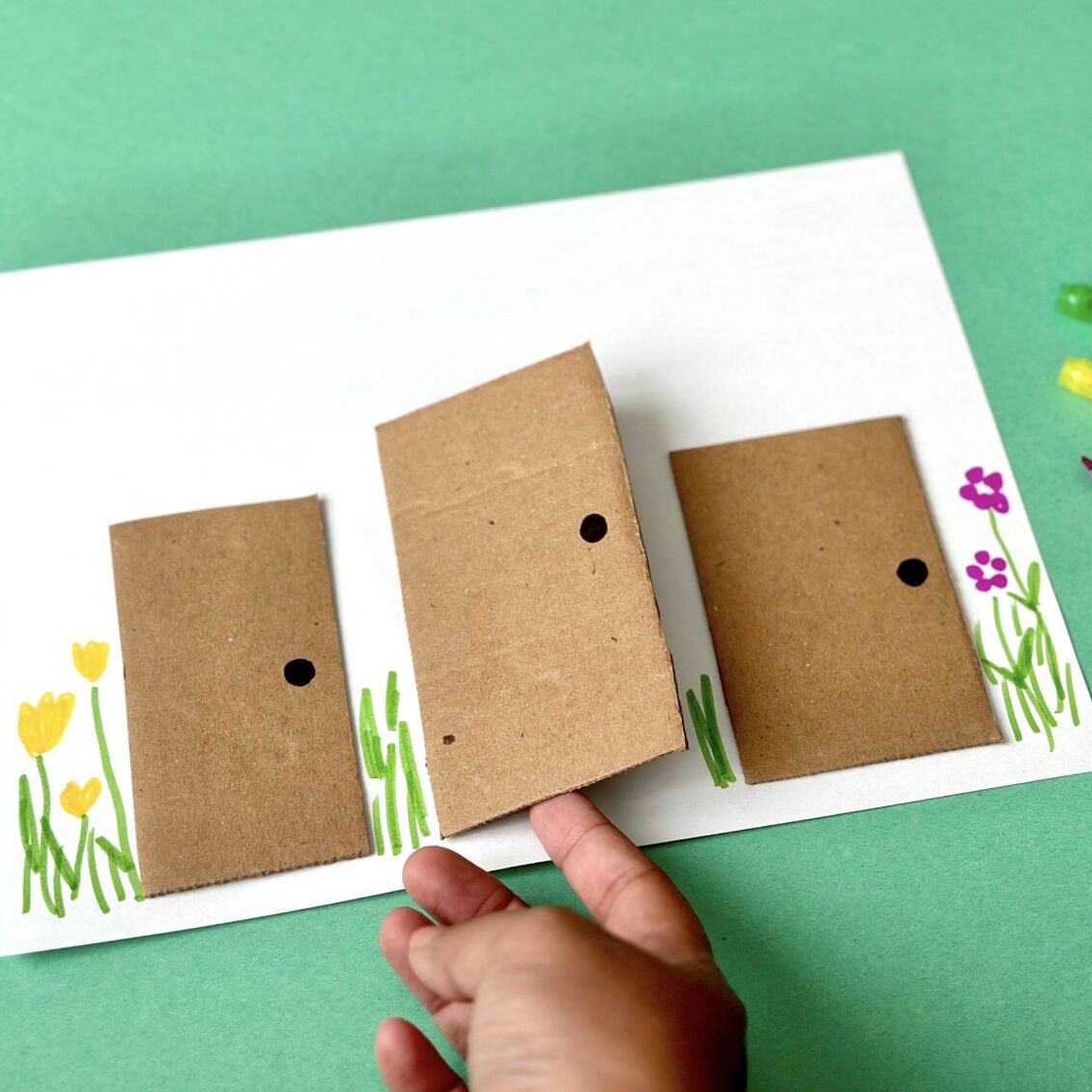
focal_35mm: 58
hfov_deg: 29.4
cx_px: 682
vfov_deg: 29.6
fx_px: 2070
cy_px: 534
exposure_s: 1/121
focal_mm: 6.86
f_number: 1.78
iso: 100
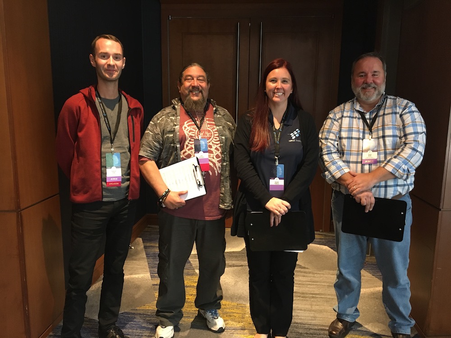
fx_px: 378
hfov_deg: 61.7
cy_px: 169
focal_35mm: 29
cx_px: 226
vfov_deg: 48.2
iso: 200
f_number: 2.2
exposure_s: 1/20
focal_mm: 4.15
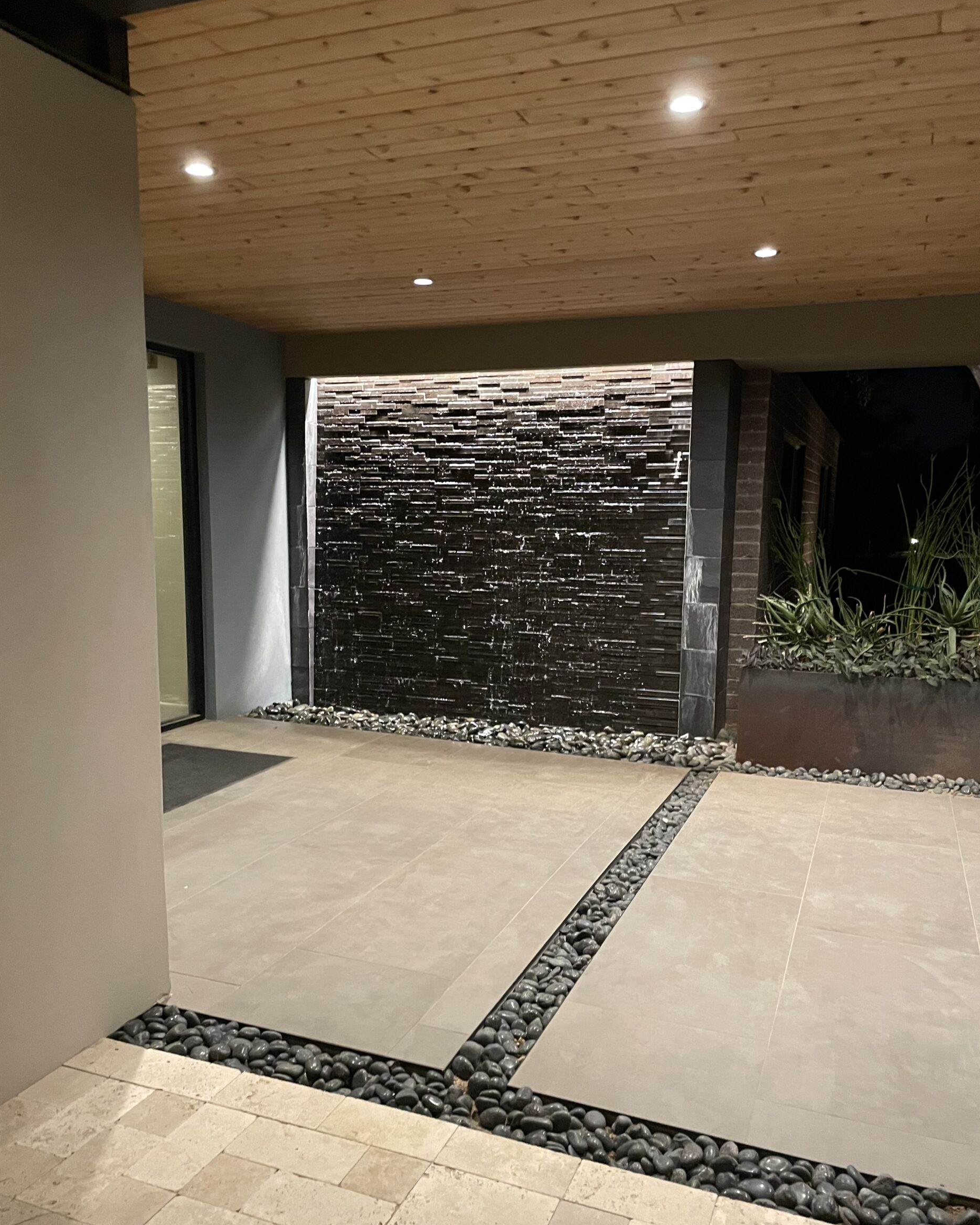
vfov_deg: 62.2
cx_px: 480
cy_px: 652
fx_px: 1015
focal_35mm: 28
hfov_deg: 51.5
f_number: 1.6
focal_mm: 4.2
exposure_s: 1/30
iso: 640
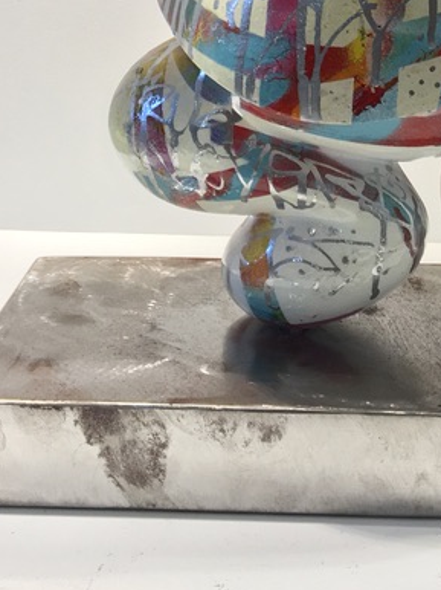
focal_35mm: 77
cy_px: -110
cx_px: 363
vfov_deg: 23.3
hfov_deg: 18.9
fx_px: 1309
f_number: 2.2
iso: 25
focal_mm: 4.15
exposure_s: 1/33
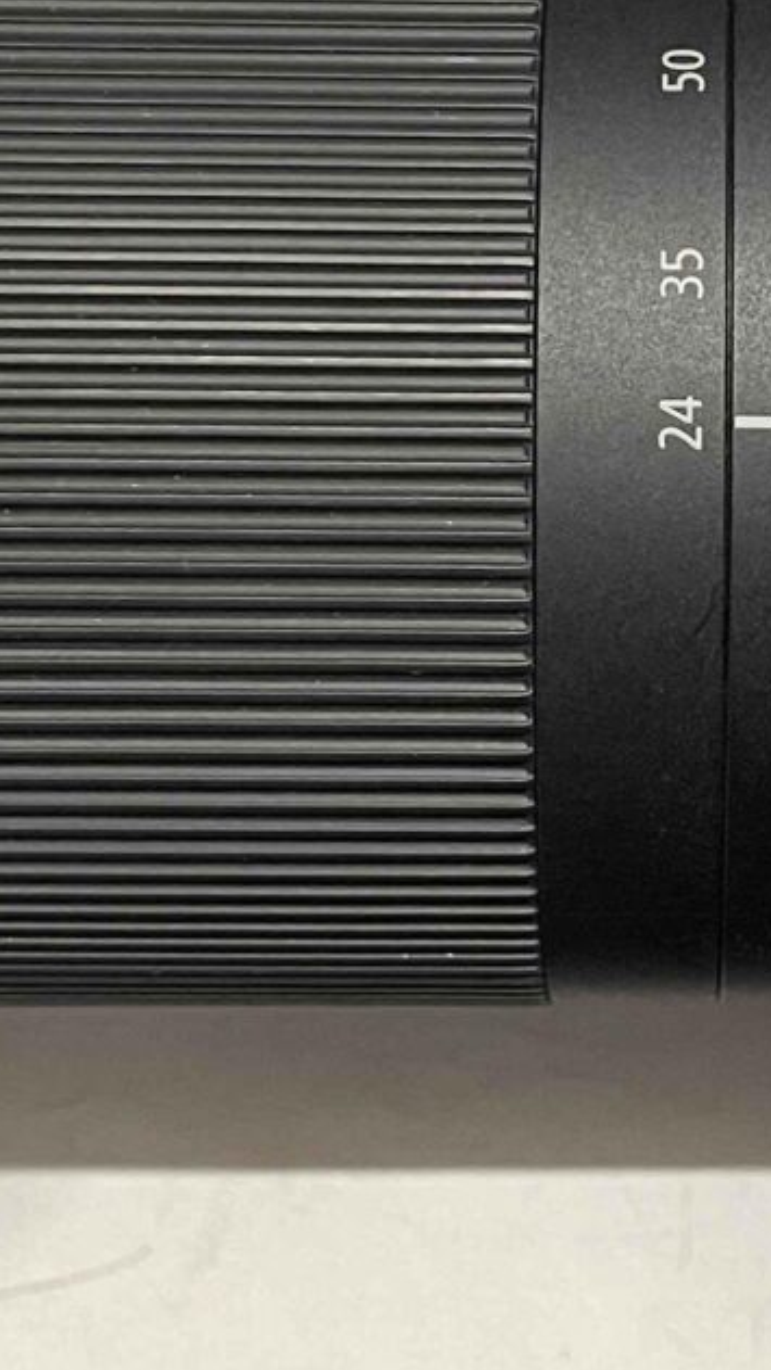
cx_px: 747
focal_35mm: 92
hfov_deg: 13.0
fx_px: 3343
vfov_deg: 23.1
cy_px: 449
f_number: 1.6
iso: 400
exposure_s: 1/60
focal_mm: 4.2
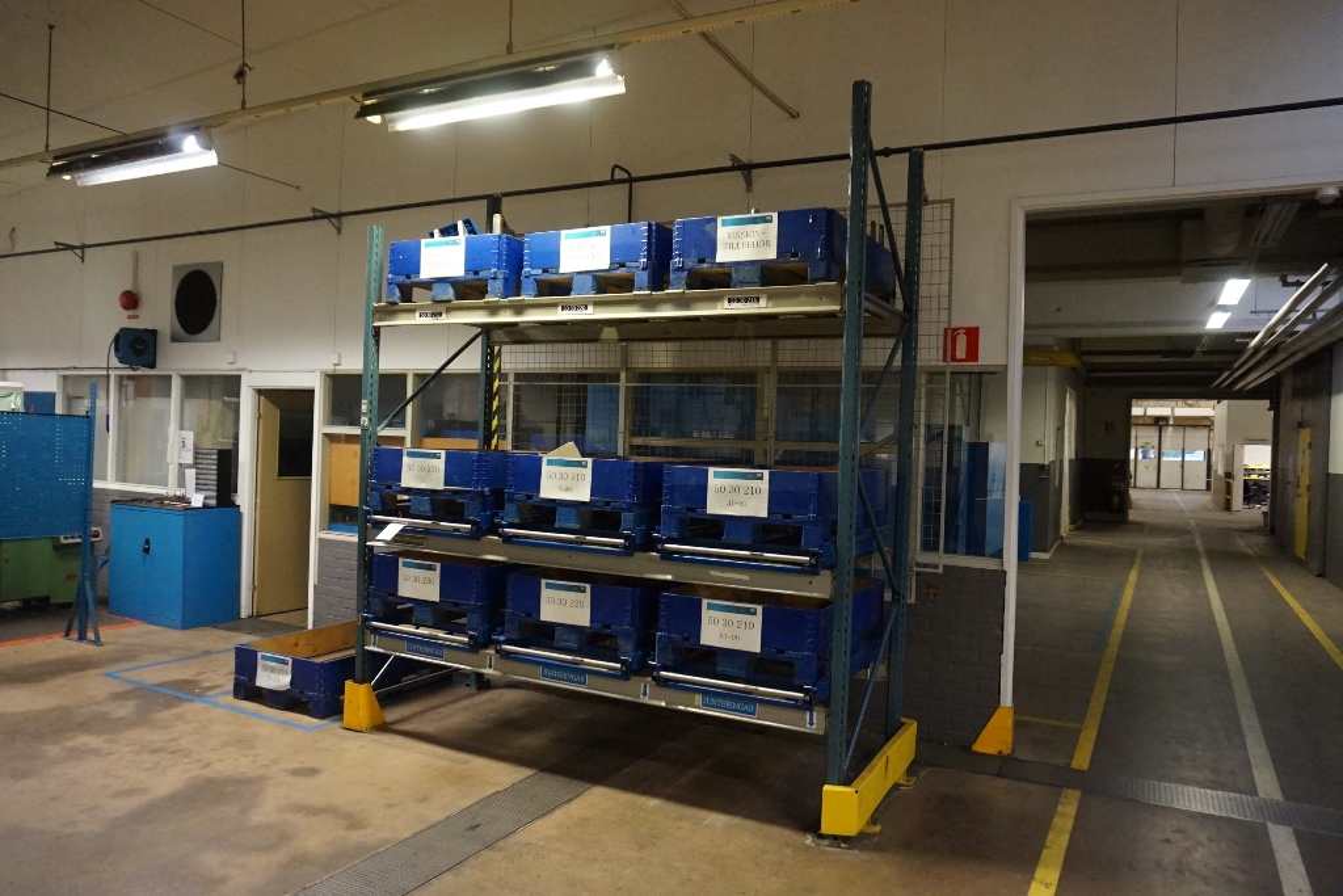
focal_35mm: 26
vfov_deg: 50.4
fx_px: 951
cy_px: 448
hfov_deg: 70.4
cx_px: 672
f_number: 3.5
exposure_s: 1/160
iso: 3200
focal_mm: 17
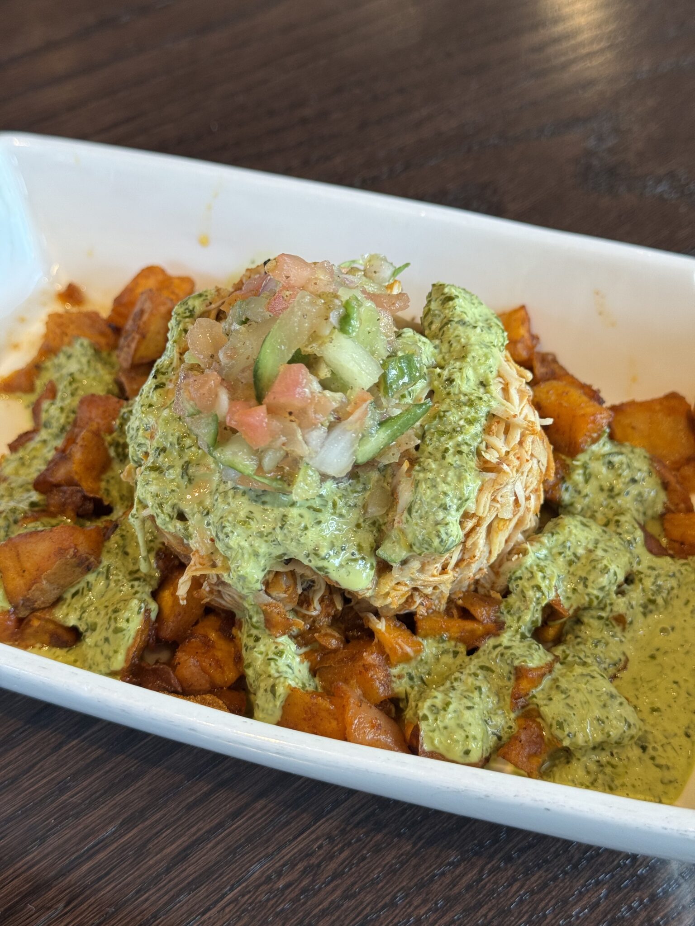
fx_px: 1285
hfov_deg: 30.3
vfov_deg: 39.7
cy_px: 463
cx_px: 348
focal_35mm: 48
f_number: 1.78
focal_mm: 6.76
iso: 64
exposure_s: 1/60
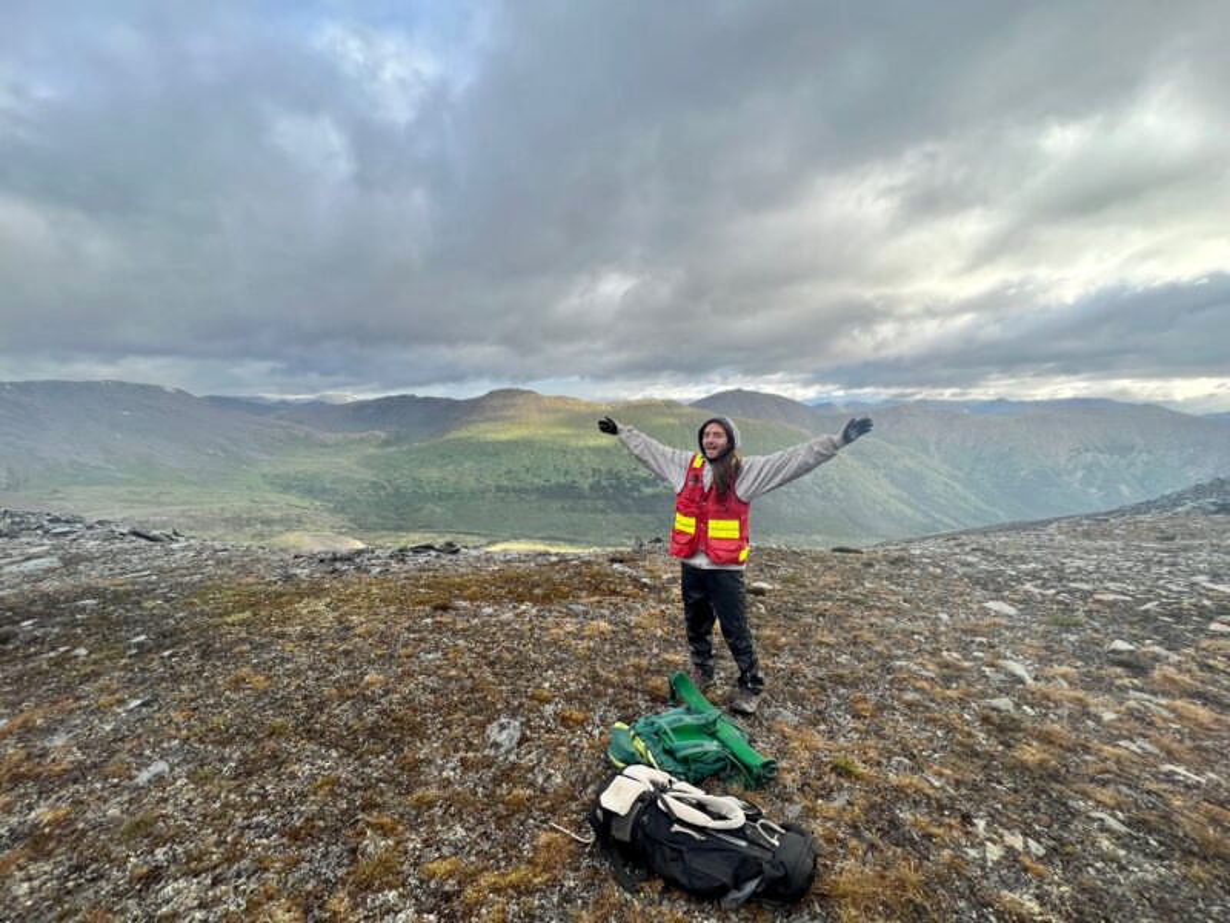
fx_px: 462
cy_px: 462
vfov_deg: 89.9
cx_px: 615
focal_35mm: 13
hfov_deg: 106.2
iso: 32
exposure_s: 1/280
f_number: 1.8
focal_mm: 1.57
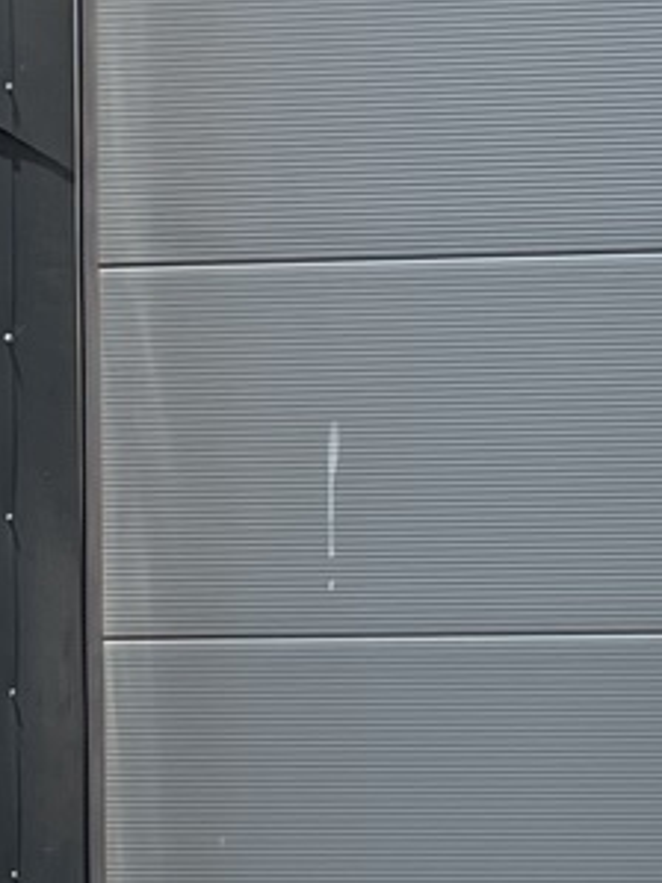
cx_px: 1596
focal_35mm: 178
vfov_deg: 10.2
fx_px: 4542
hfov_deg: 7.7
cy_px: 1813
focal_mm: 4.2
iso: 32
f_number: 1.6
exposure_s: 1/2681
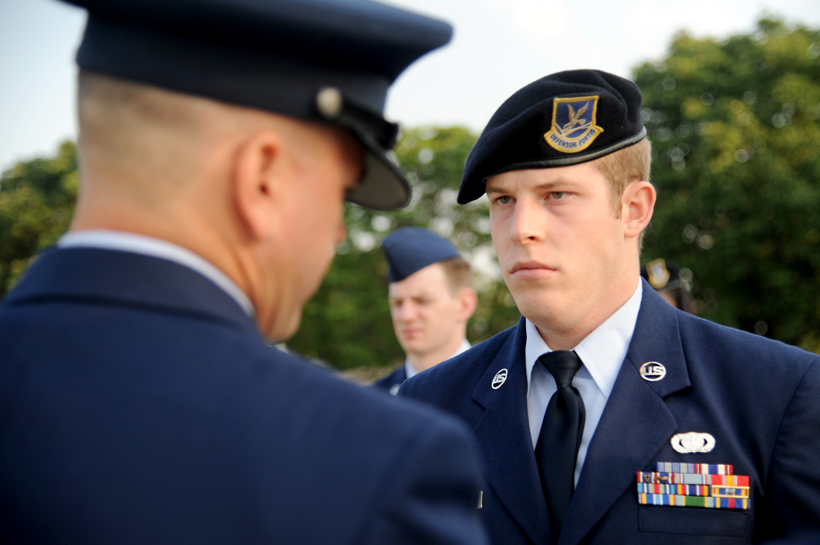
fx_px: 1593
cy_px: 272
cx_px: 410
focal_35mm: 70
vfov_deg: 19.4
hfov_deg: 28.9
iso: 400
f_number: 4
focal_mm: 70
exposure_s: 1/800
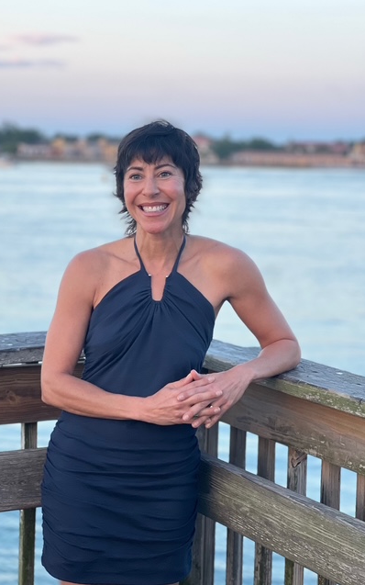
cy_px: 292
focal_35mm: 82
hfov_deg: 15.9
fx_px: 1305
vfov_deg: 25.2
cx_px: 149
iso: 125
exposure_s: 1/121
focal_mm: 9
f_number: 2.8
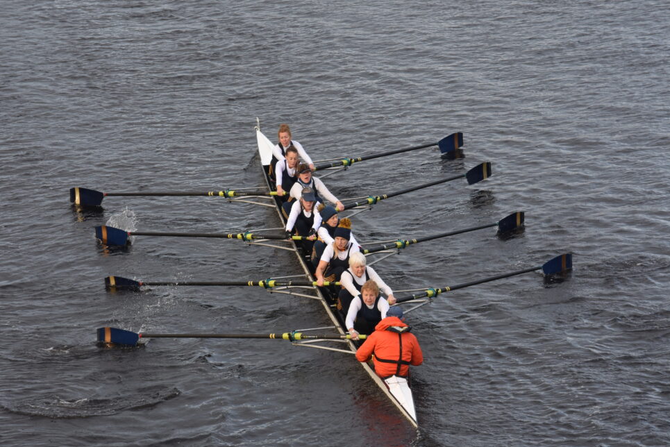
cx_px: 344
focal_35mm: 191
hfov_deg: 10.8
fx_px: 3556
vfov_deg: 7.2
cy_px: 220
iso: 640
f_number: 10
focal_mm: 120
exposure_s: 1/250
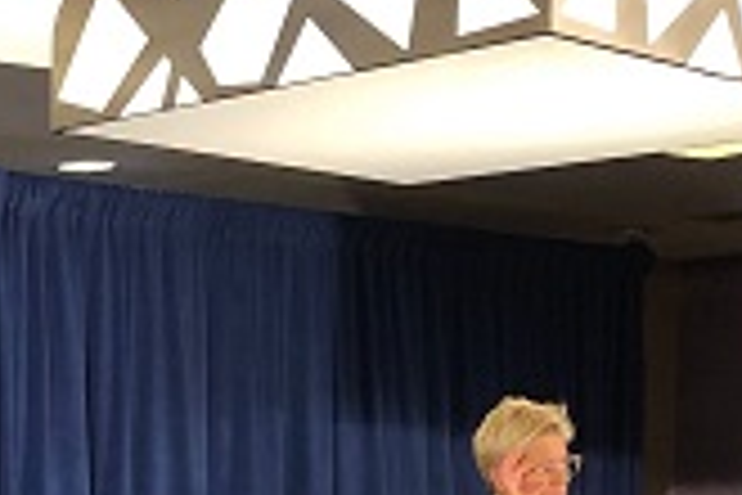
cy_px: 716
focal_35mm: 127
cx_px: -459
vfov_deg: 10.5
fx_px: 2617
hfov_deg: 14.7
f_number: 1.8
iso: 40
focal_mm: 3.99
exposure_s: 1/17
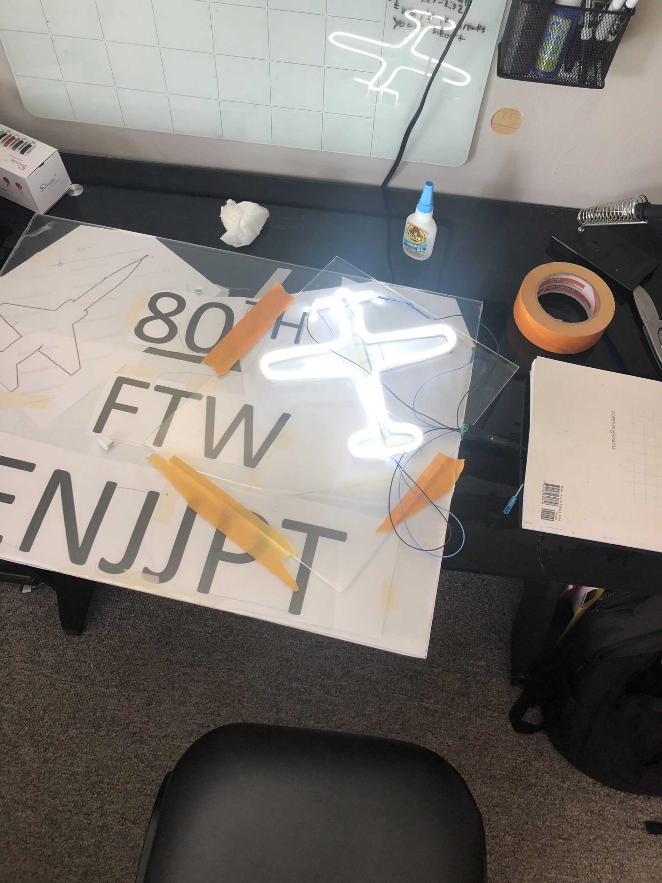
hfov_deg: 49.7
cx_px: 331
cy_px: 442
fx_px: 714
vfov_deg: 63.4
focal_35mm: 28
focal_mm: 3.99
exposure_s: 1/30
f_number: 1.8
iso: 32
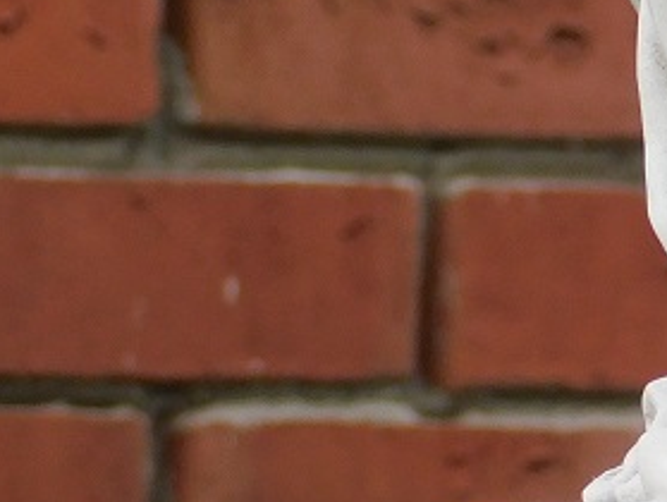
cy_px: -318
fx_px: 23384
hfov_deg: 1.6
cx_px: 1004
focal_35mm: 1212
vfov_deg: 1.2
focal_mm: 52.2
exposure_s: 1/60
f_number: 5.7
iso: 160
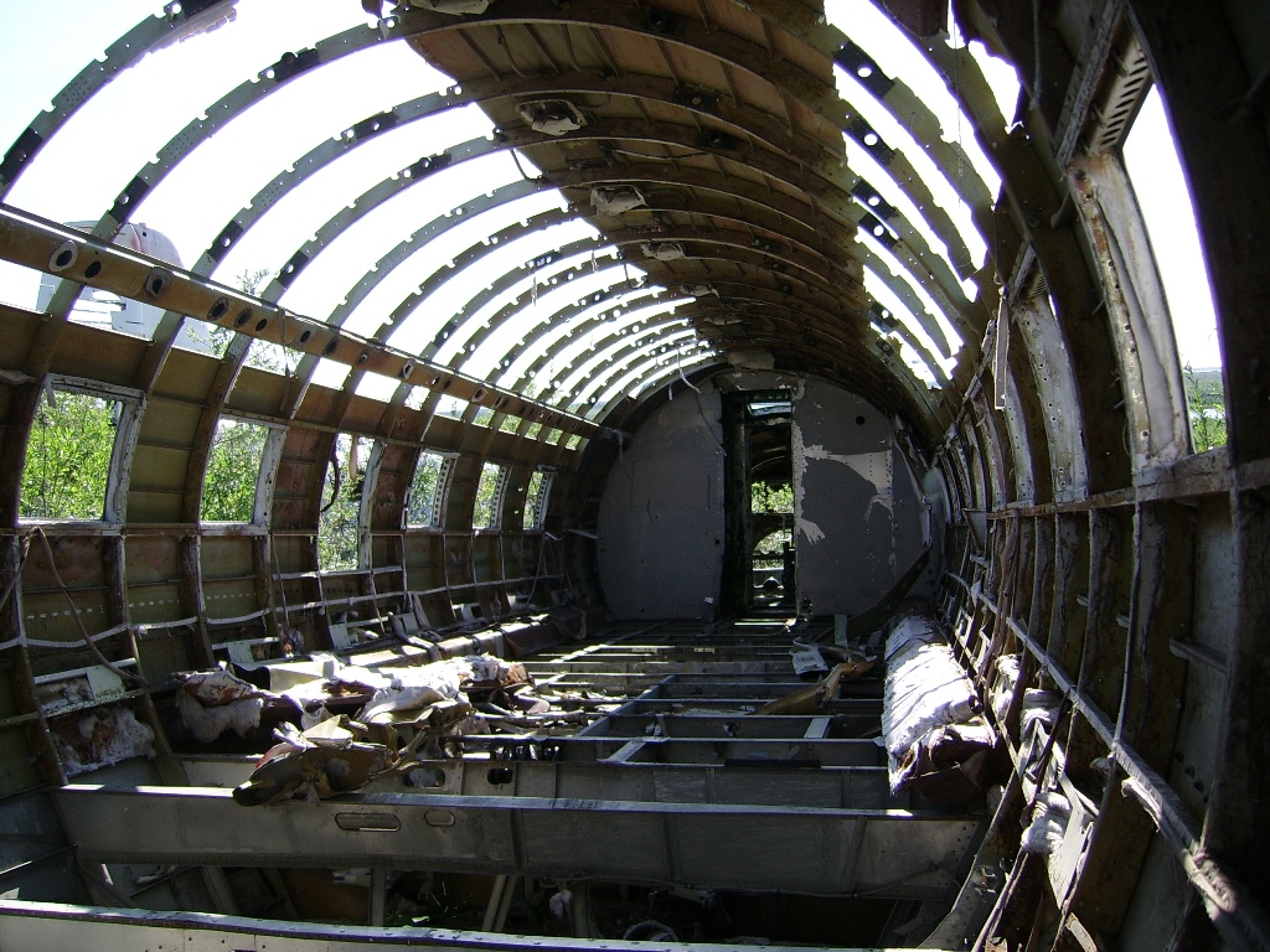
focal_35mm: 35
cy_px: 476
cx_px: 635
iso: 50
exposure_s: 1/594
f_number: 2.8
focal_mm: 5.95
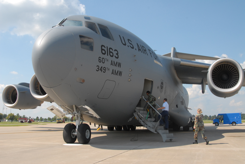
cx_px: 122
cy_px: 82
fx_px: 245
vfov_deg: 37.0
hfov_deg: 53.1
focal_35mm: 36
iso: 400
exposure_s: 1/250
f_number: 13
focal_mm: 24
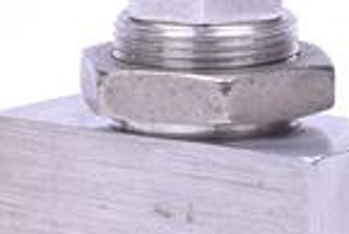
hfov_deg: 9.5
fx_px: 2106
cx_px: 221
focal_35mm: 217
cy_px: -39
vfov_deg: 6.3
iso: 200
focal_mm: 35
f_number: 11
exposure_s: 1/200
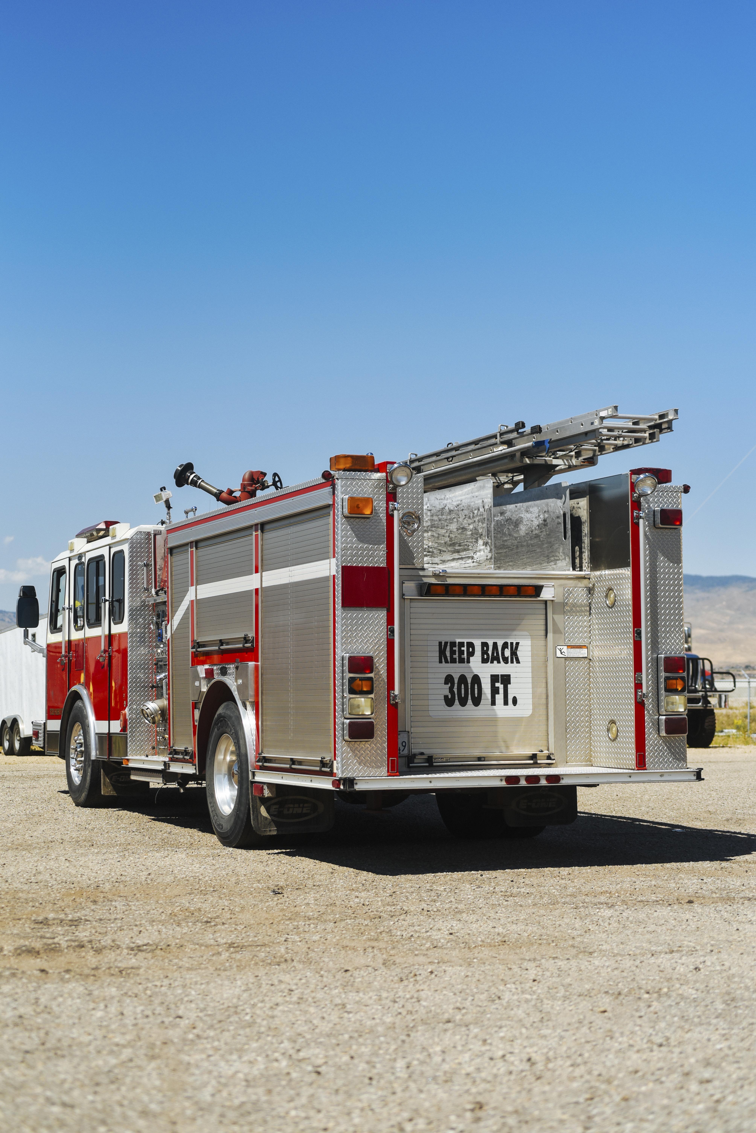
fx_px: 1888
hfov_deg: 22.6
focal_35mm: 60
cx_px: 378
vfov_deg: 33.4
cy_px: 566
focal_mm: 60
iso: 80
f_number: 3.5
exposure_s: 1/2500
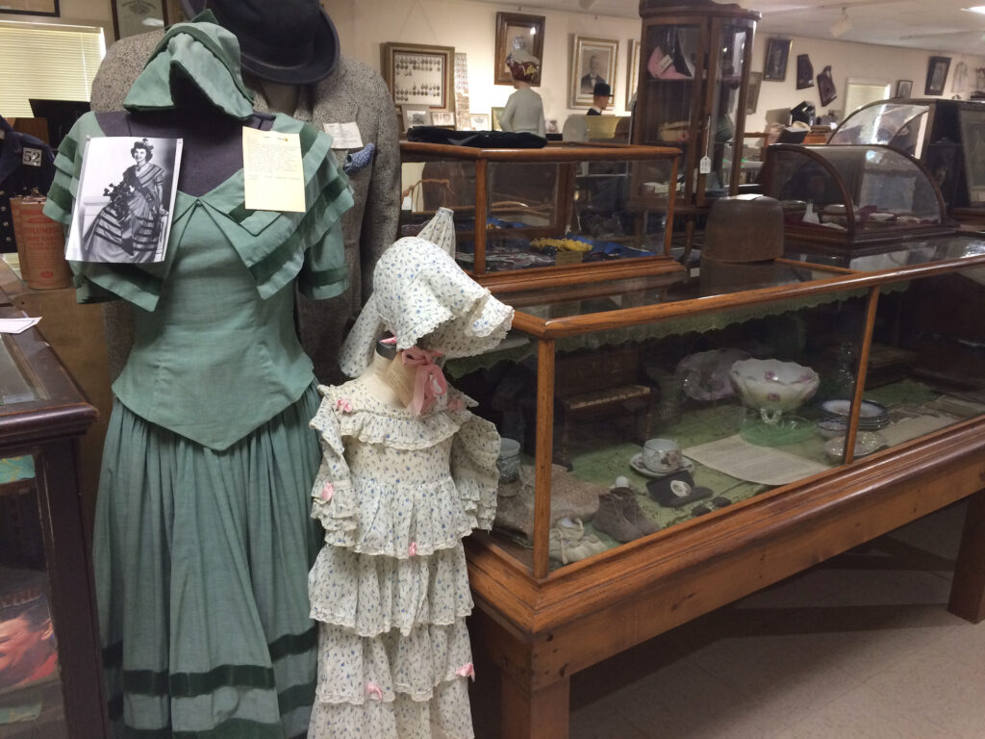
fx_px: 825
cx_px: 492
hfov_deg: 61.7
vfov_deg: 48.2
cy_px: 370
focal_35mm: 29
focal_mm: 4.15
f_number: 2.2
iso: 100
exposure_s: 1/30
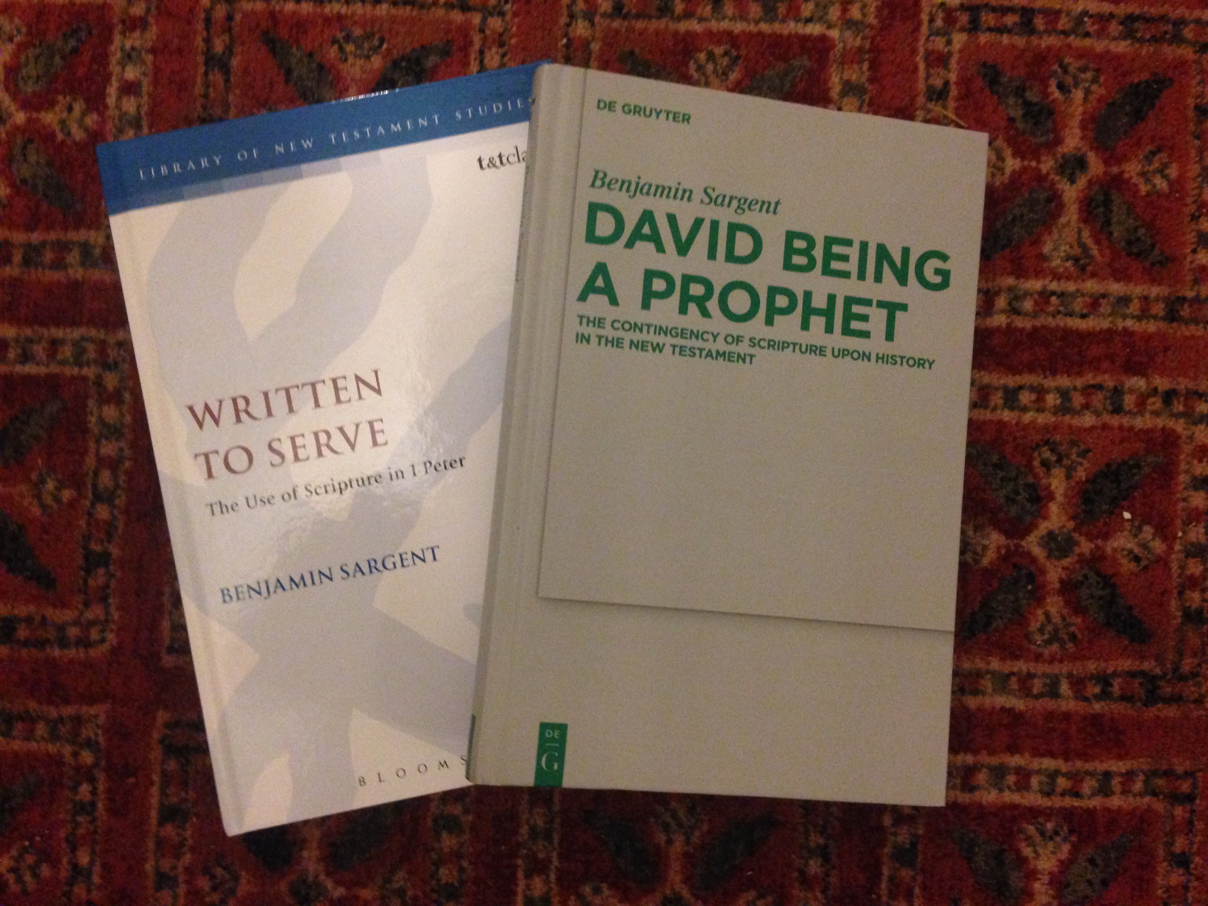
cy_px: 453
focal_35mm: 33
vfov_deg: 42.9
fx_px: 1152
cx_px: 604
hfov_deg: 55.4
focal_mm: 4.12
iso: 500
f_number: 2.4
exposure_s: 1/15
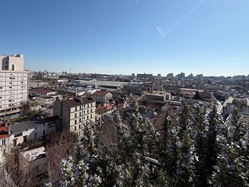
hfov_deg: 87.3
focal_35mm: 18
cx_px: 108
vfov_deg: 70.8
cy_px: 74
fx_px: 129
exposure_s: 1/1339
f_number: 2.2
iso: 20
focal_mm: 2.22
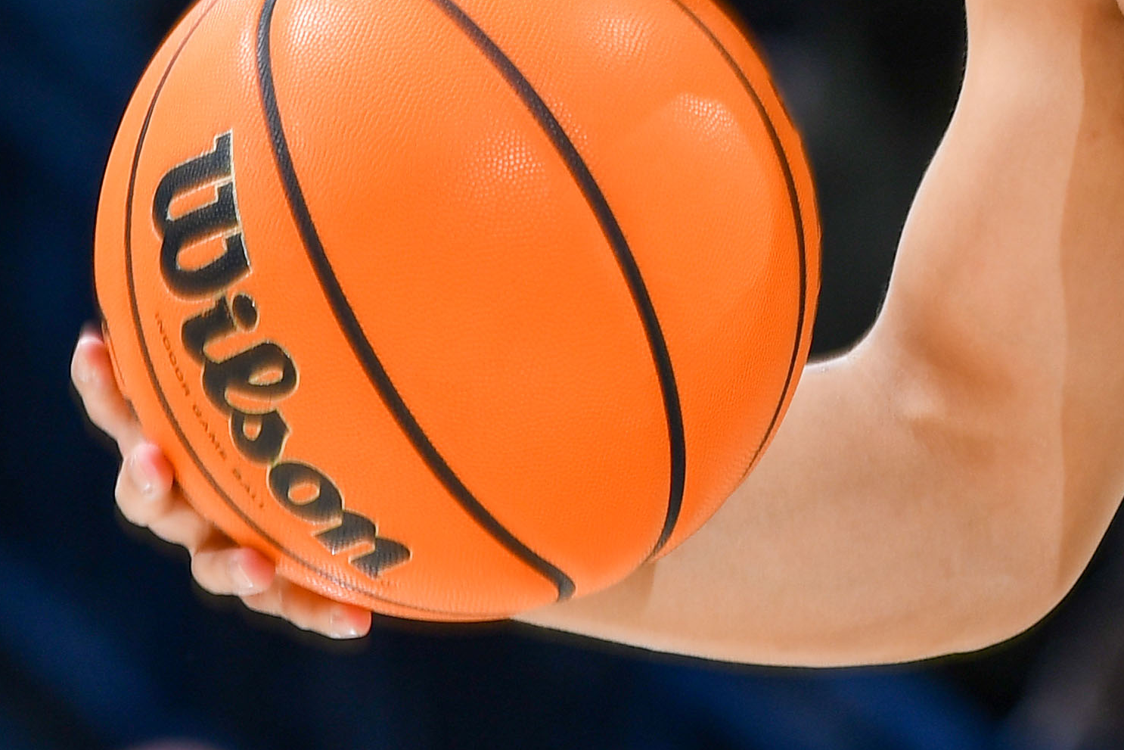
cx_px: 1514
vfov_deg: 0.8
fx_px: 52642
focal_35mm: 1686
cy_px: -96
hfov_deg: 1.2
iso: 125
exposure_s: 1/250
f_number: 6.3
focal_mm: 300
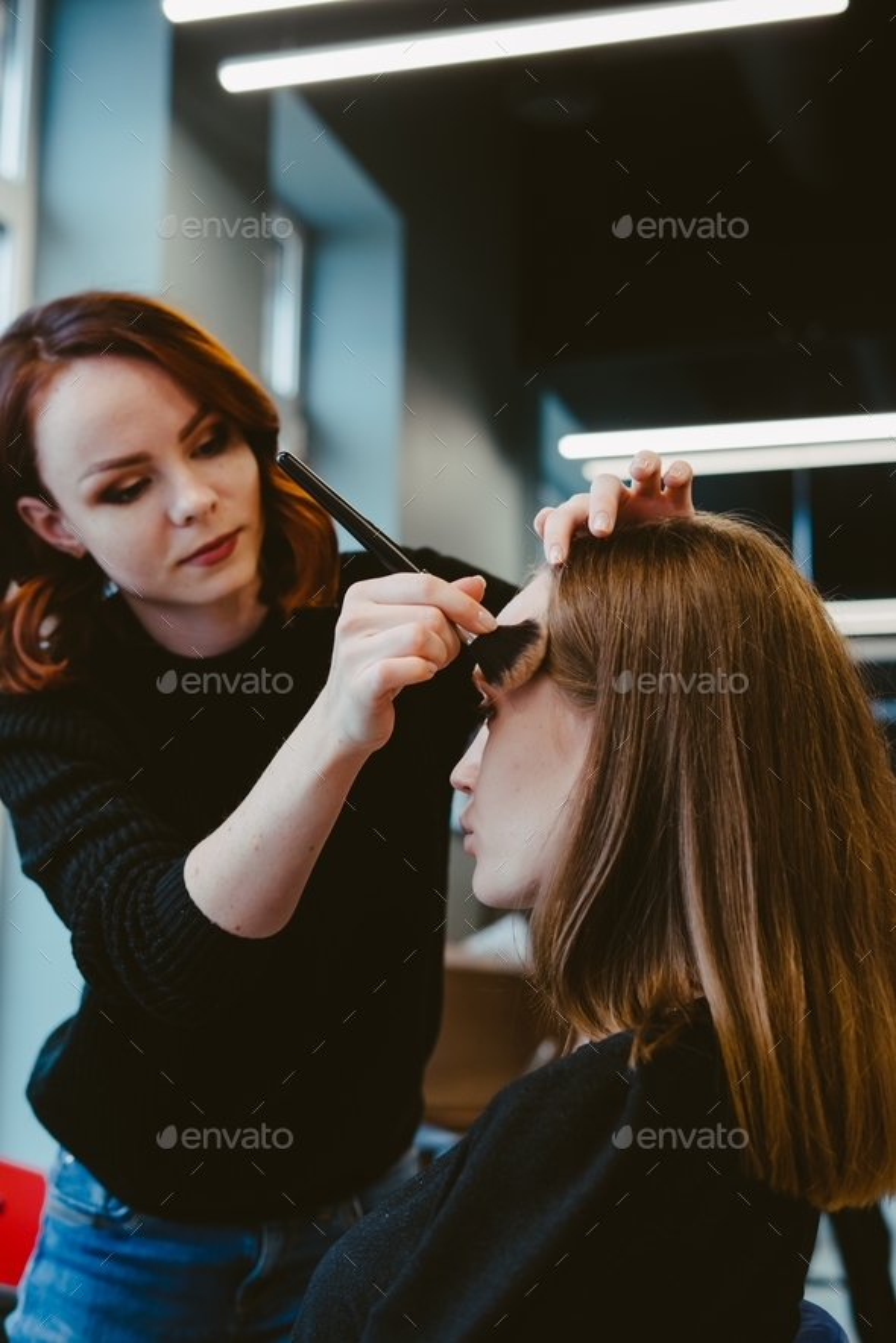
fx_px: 1867
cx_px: 448
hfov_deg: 27.0
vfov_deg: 39.6
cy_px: 672
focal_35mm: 50
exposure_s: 1/160
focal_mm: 50
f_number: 3.5
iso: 640
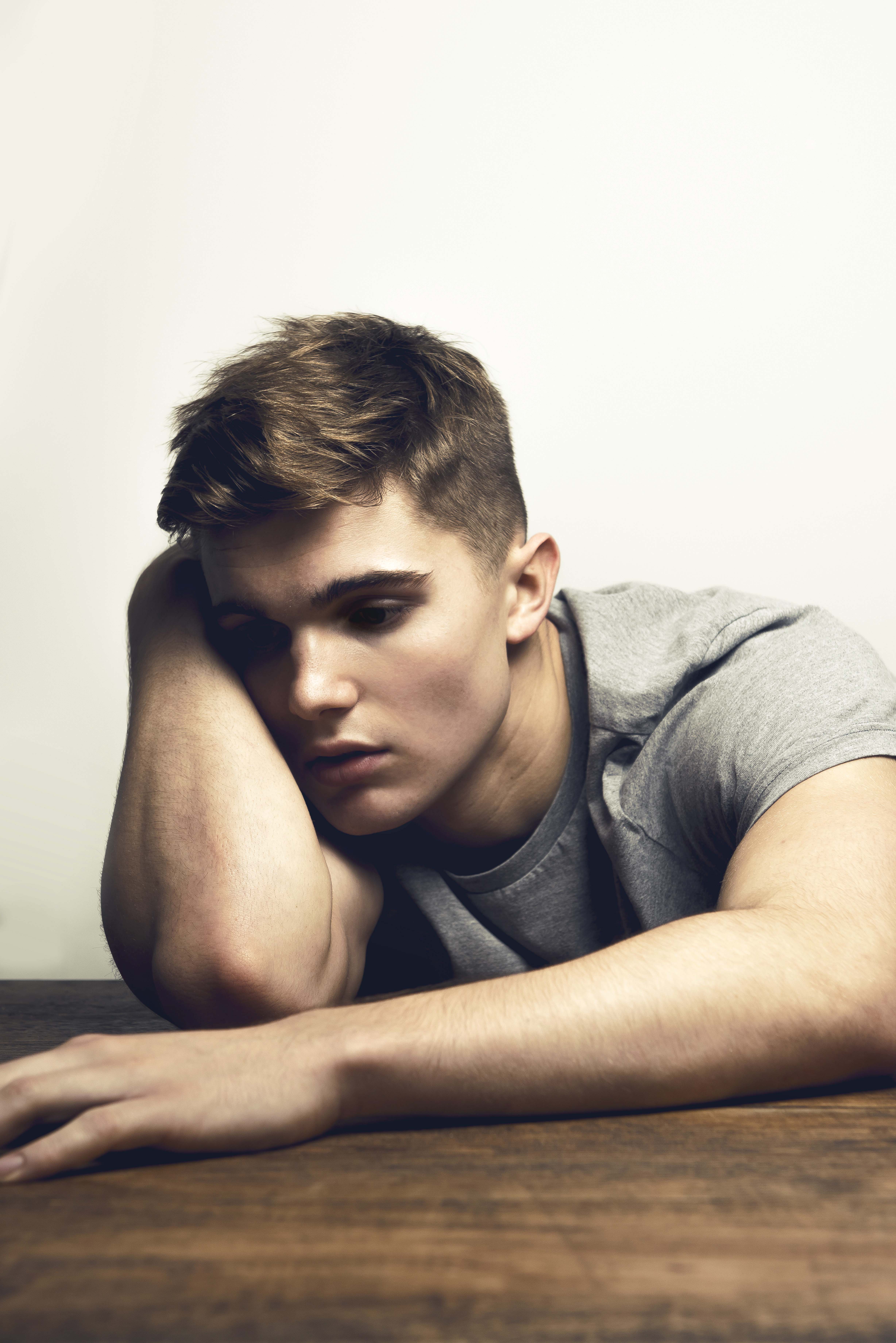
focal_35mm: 58
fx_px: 2164
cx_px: 448
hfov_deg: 23.4
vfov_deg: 34.5
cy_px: 672
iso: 200
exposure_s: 1/200
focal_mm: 58
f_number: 4.5
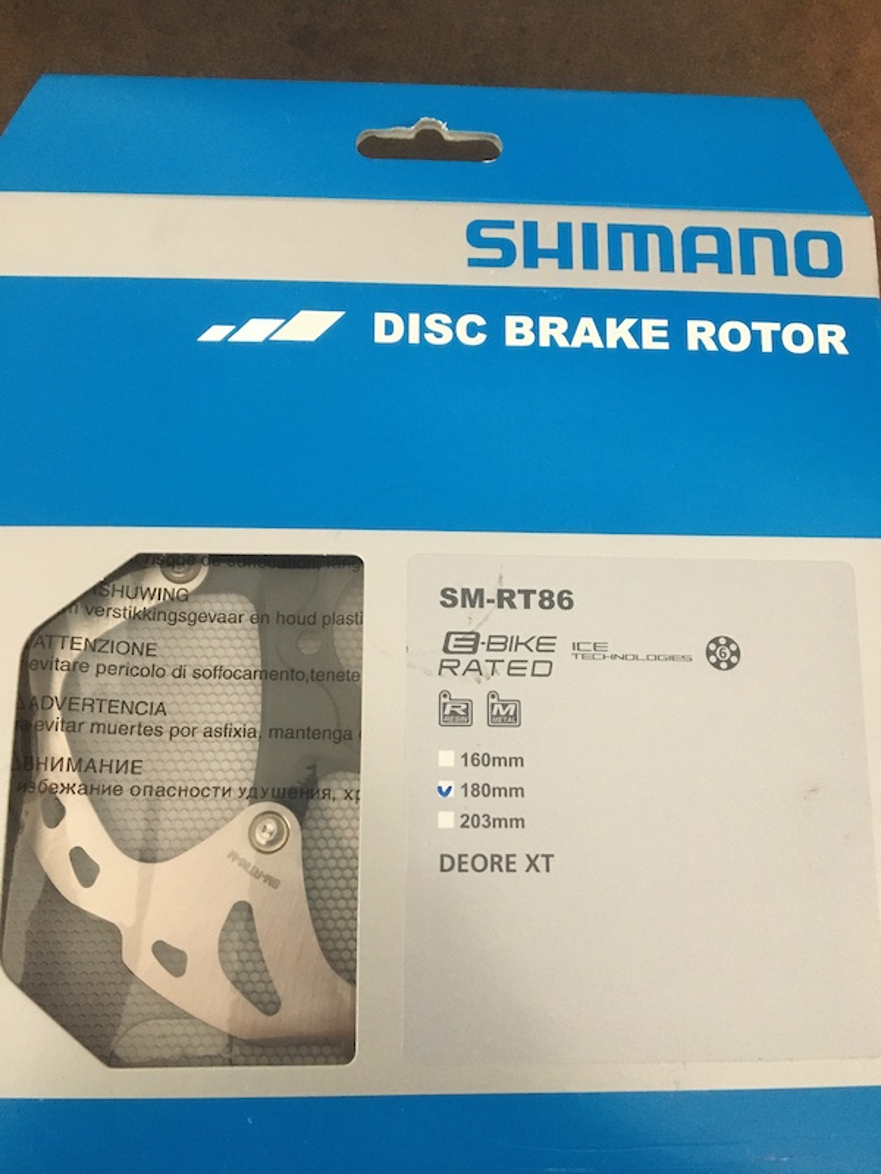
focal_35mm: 29
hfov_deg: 48.2
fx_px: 984
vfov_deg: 61.7
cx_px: 440
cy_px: 587
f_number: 2.2
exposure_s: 1/30
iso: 200
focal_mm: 4.15
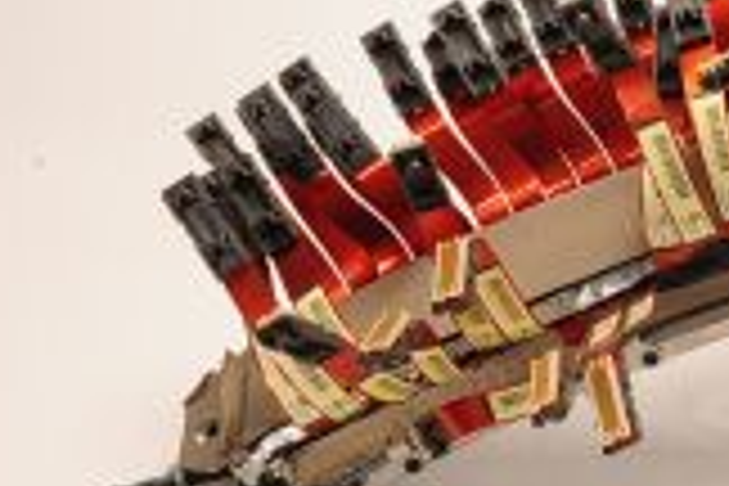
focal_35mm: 185
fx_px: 3746
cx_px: 1287
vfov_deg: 7.4
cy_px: 245
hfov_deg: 10.5
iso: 320
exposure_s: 1/160
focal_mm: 50
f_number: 18
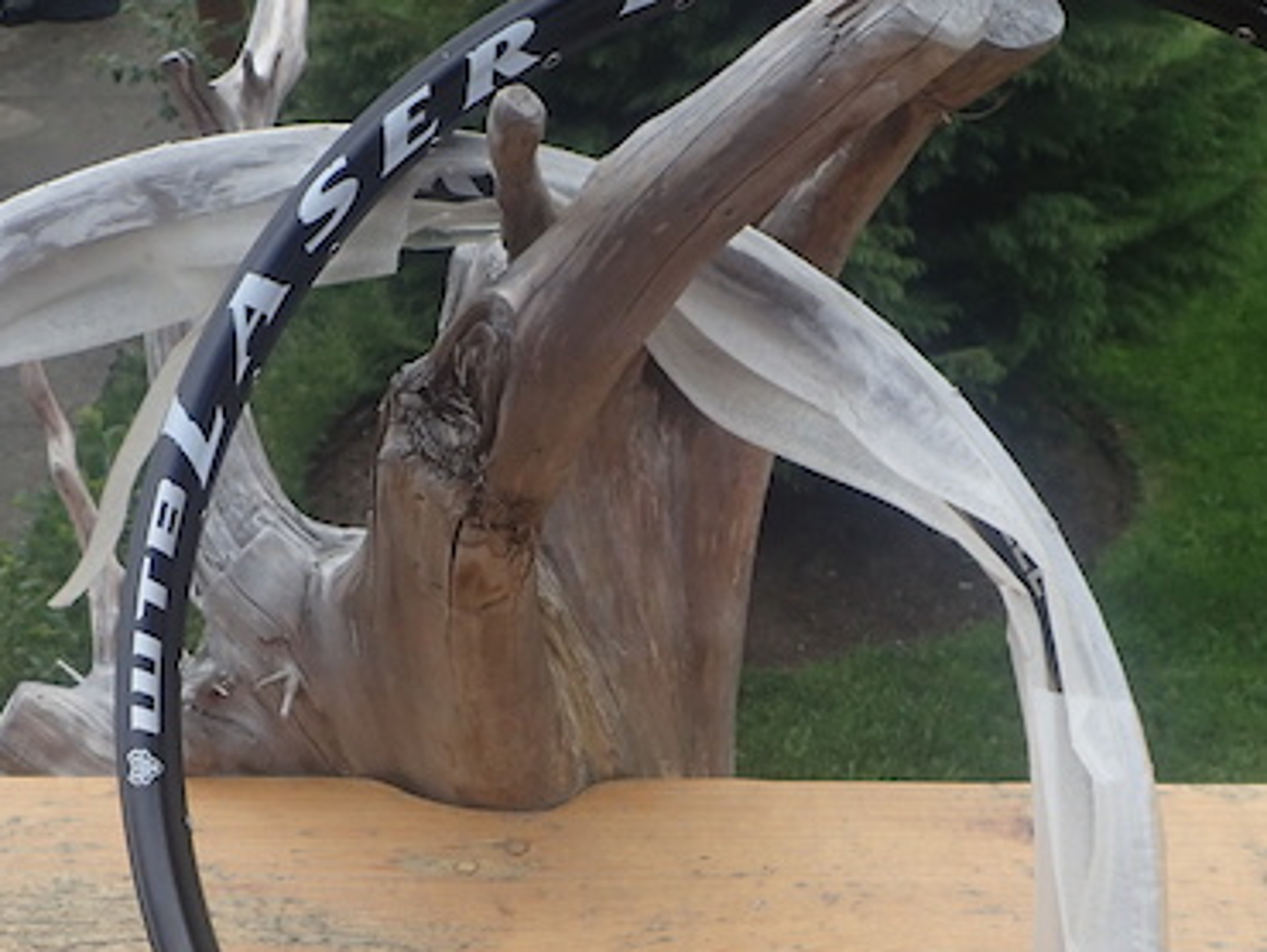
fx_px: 1978
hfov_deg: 35.5
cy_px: 808
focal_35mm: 54
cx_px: 623
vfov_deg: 26.4
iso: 100
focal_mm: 4.5
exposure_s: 1/640
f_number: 2.8
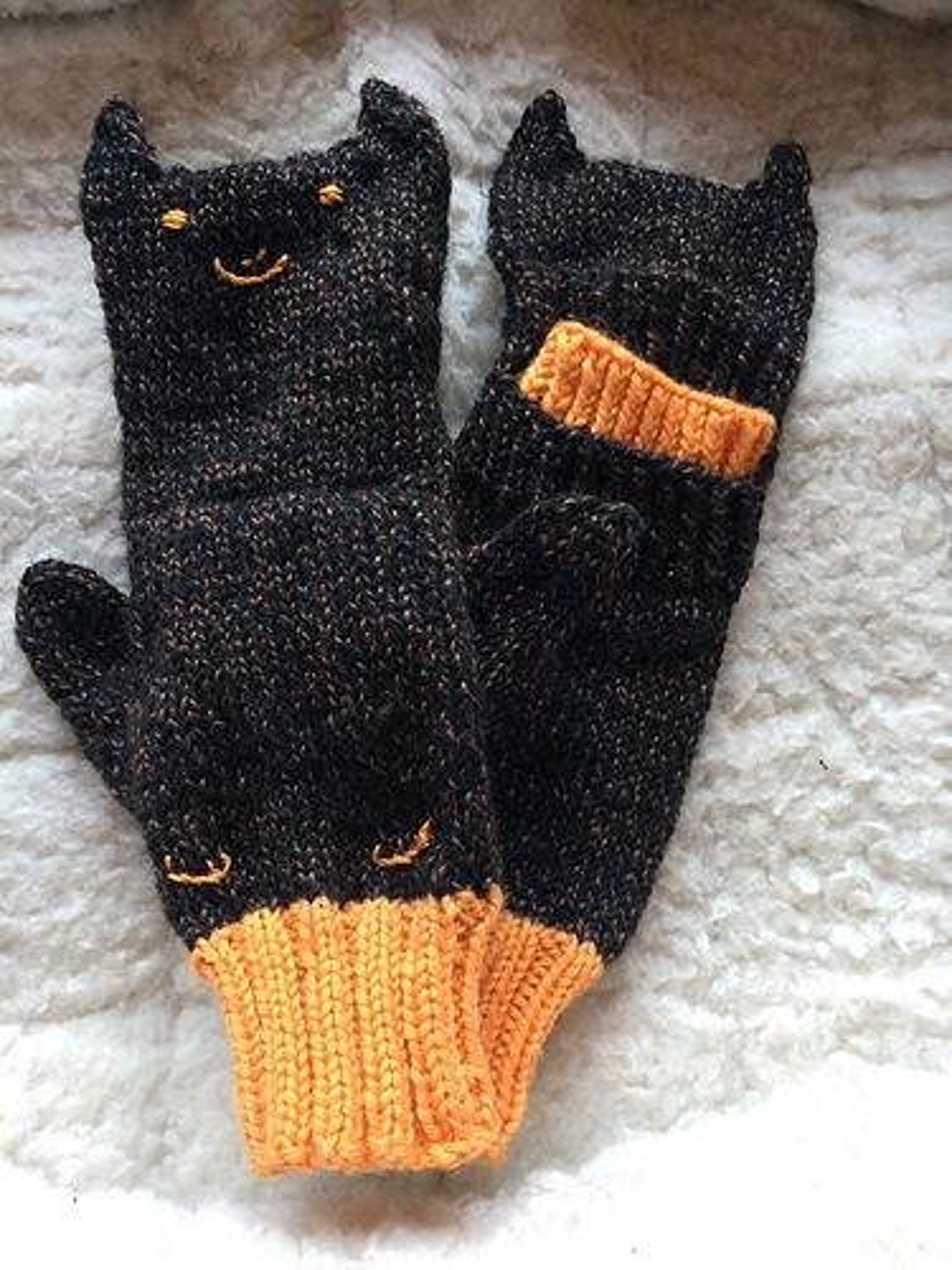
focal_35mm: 29
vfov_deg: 61.7
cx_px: 476
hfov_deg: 48.2
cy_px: 635
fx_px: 1063
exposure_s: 1/30
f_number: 2.2
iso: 125
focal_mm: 4.15
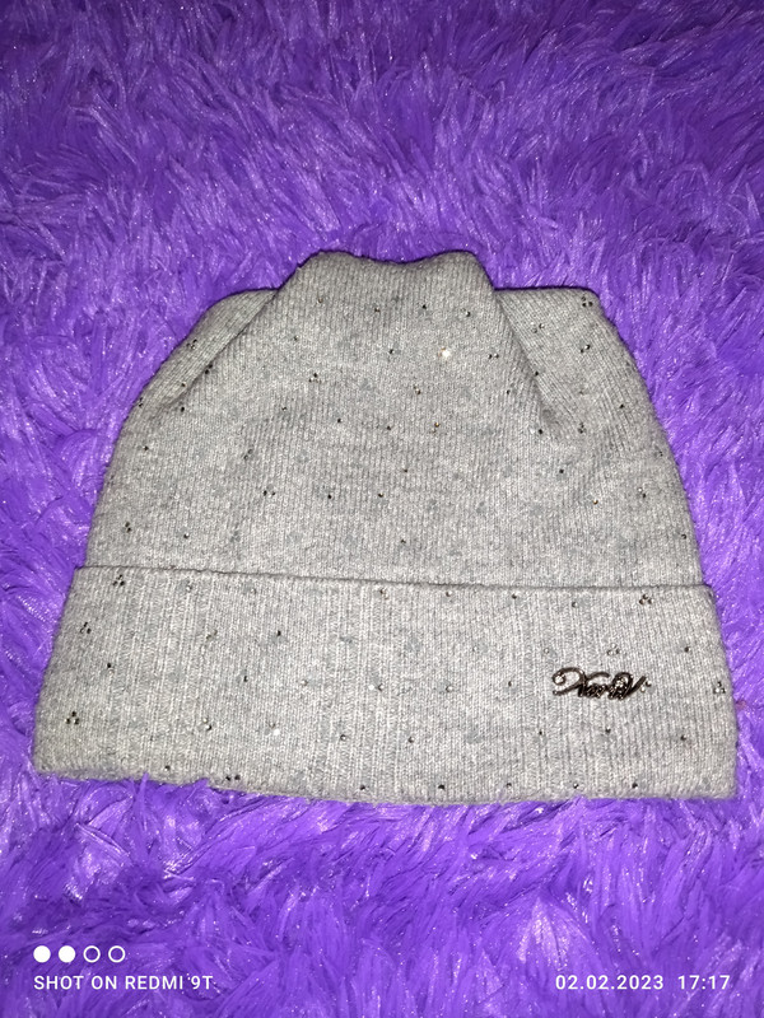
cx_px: 382
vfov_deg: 65.3
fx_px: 795
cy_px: 509
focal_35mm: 27
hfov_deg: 51.4
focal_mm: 4.74
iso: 475
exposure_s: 1/25
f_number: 1.79
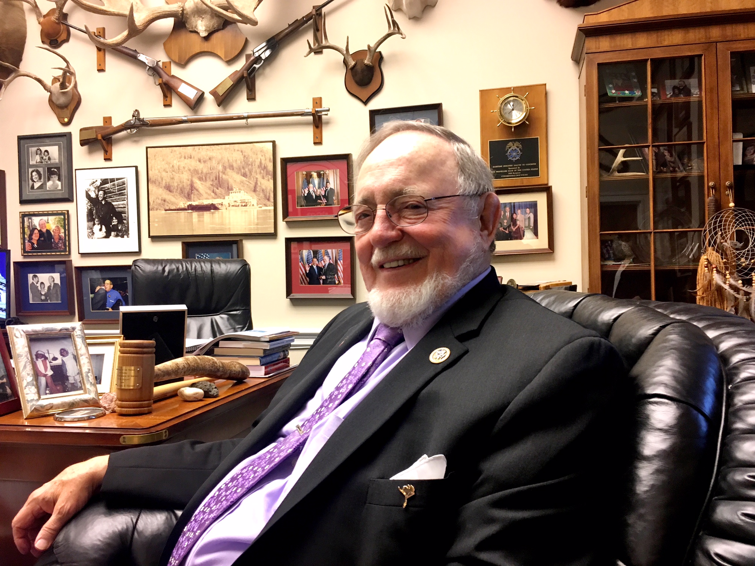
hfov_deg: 61.7
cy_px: 283
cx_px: 378
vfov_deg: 48.2
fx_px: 633
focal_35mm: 29
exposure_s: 1/30
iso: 100
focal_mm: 4.15
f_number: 2.2
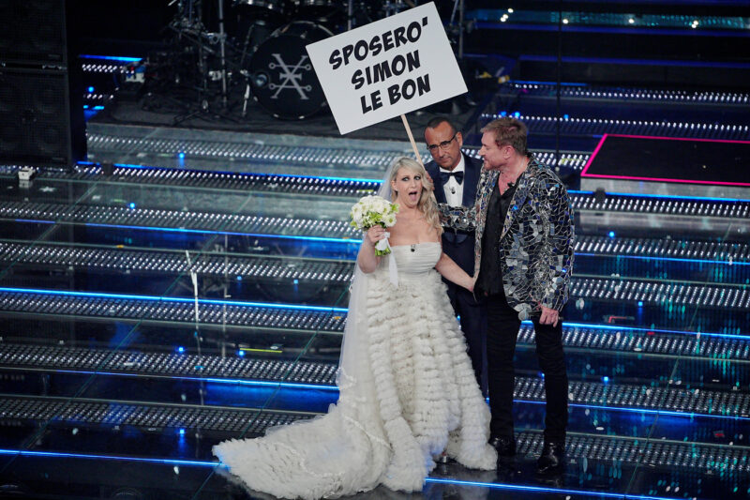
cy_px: 250
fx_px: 3437
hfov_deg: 12.5
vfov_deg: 8.3
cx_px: 375
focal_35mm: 165
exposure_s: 1/640
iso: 2500
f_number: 2.8
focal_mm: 165
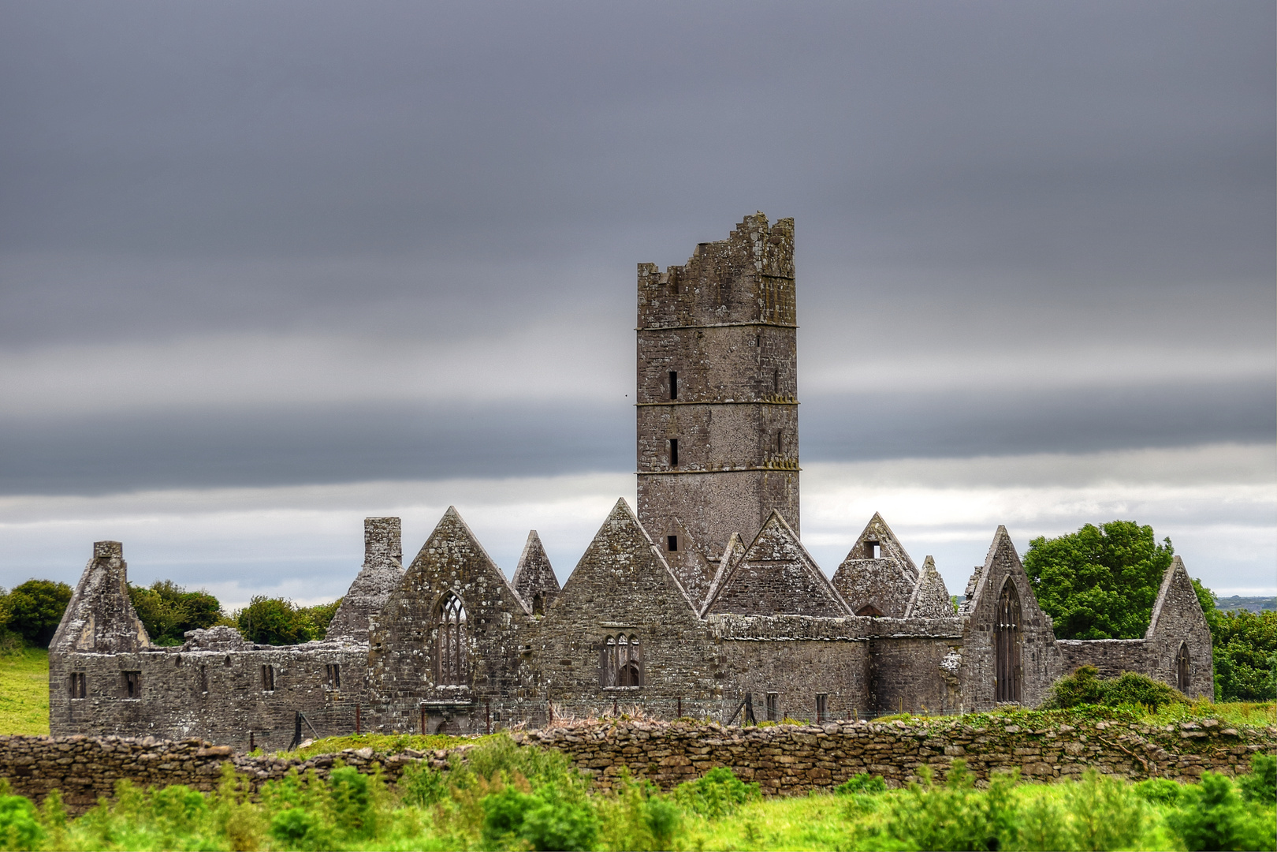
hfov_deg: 11.8
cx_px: 638
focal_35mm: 174
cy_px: 426
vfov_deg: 7.9
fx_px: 6172
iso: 100
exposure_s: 1/250
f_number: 4.8
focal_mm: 116
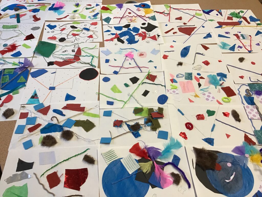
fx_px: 235
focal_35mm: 31
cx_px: 131
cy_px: 98
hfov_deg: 58.4
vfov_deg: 45.4
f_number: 2.4
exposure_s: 1/33
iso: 64
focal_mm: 3.3
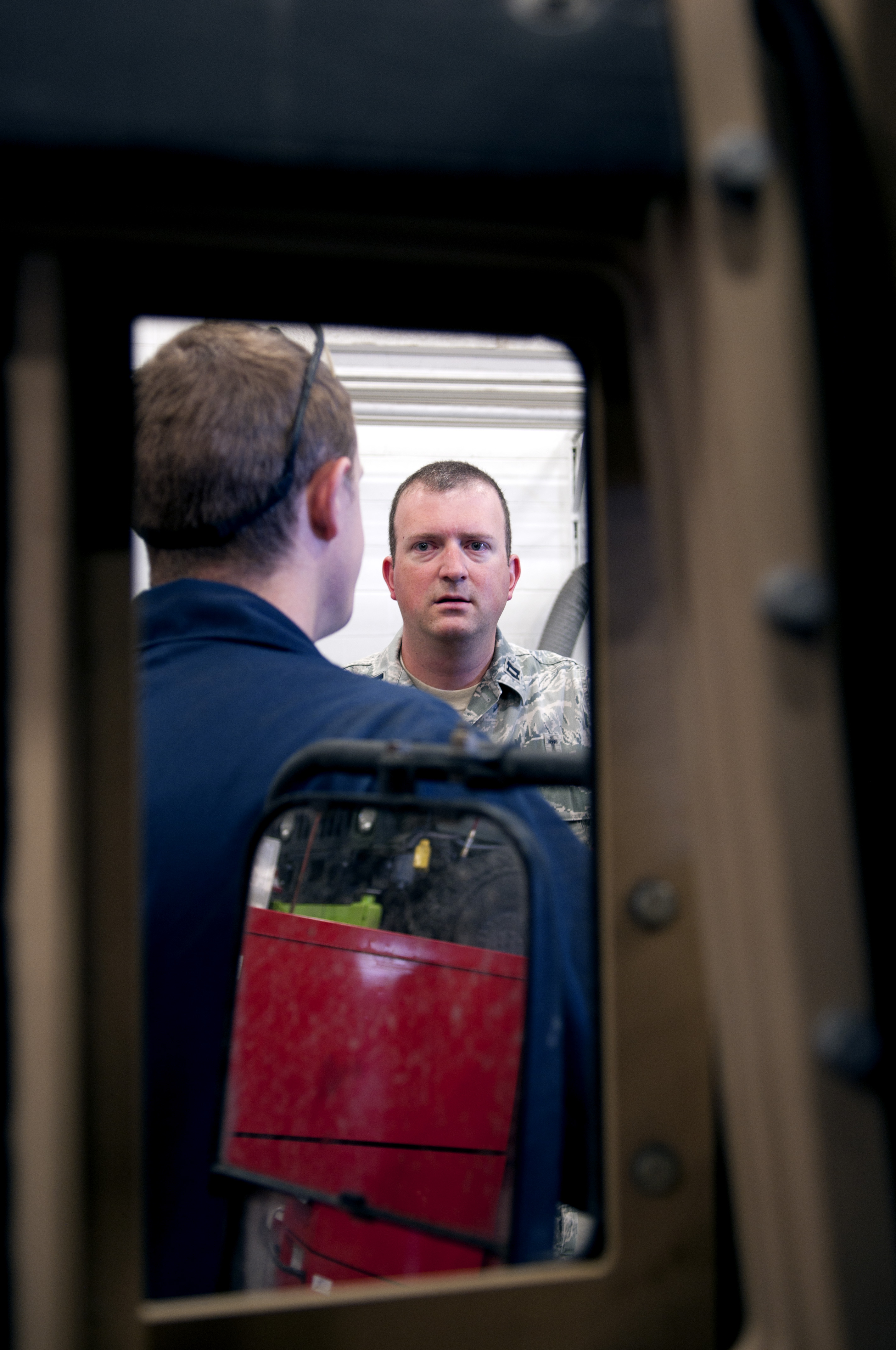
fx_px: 1291
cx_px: 448
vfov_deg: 55.2
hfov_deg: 38.3
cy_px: 675
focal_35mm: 34
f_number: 2.8
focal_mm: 23
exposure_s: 1/25
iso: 200
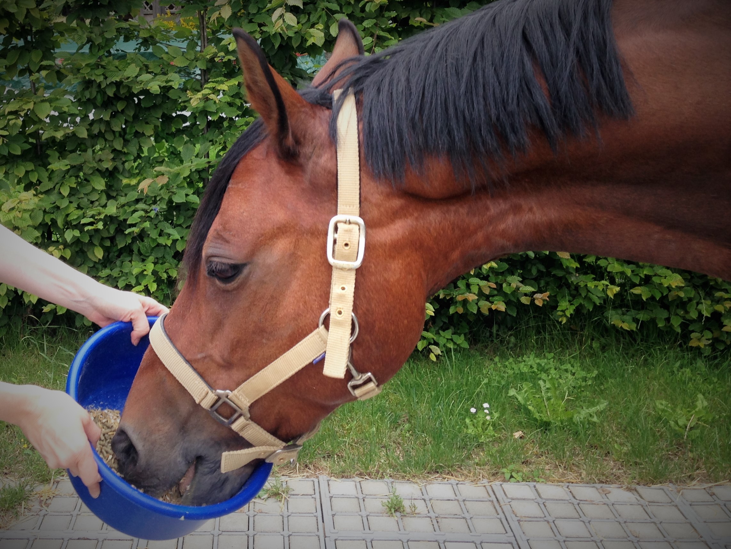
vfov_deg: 42.9
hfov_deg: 55.4
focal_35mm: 33
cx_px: 366
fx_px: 697
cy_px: 274
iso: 50
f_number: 2.4
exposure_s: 1/233
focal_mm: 4.12
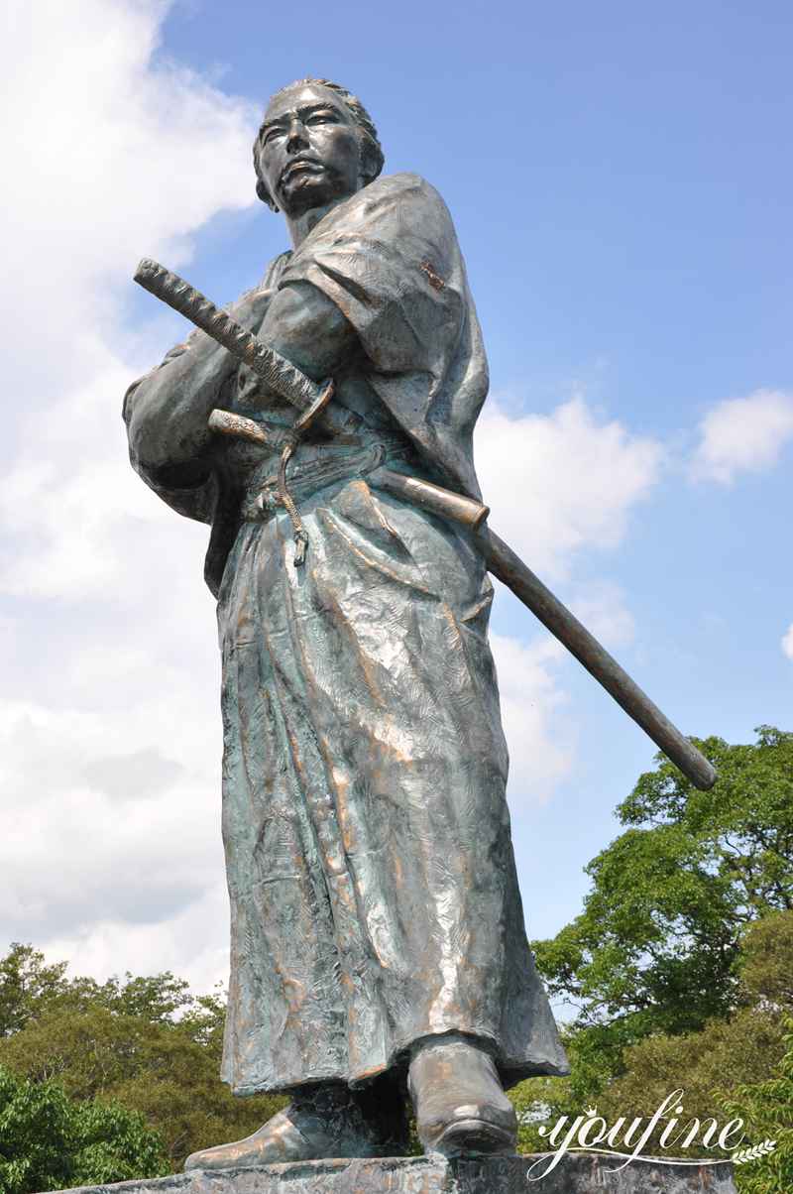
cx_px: 396
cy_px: 597
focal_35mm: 52
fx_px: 1739
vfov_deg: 37.9
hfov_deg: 25.7
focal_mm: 35
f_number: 14
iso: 200
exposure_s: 1/200
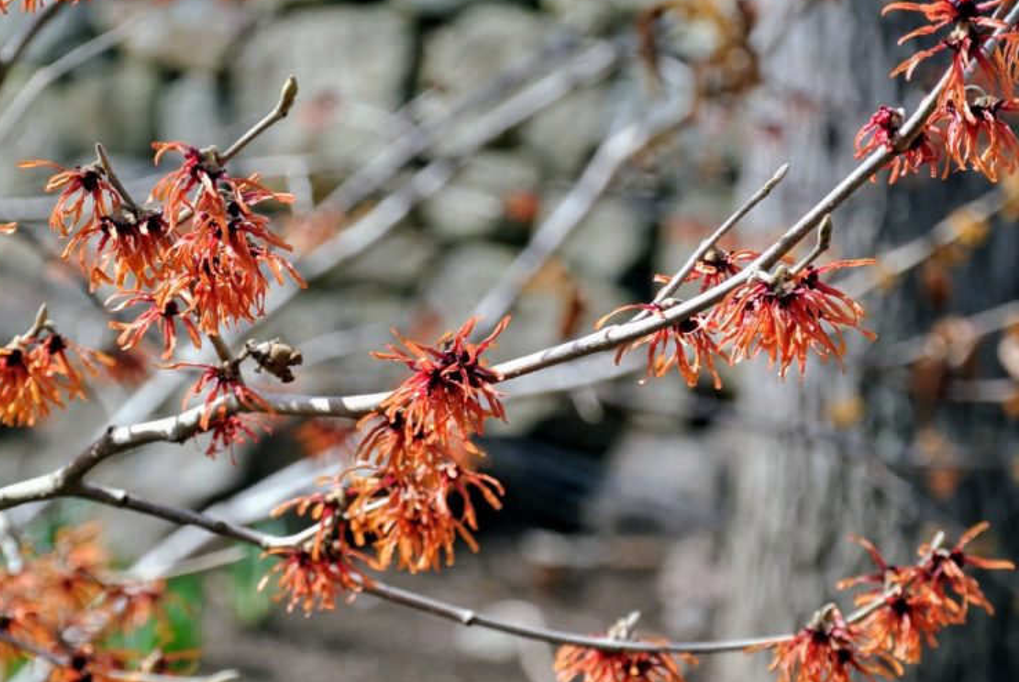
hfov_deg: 9.3
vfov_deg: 6.2
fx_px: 6291
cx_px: 389
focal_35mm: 222
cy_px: 409
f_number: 4.5
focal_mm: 59.4
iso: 100
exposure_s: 1/320
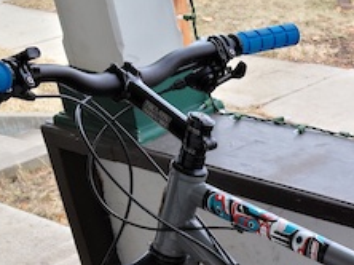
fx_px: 1032
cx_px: 461
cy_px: 437
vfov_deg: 13.5
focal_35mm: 101
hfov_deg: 18.2
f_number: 2
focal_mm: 5.9
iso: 40
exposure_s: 1/59
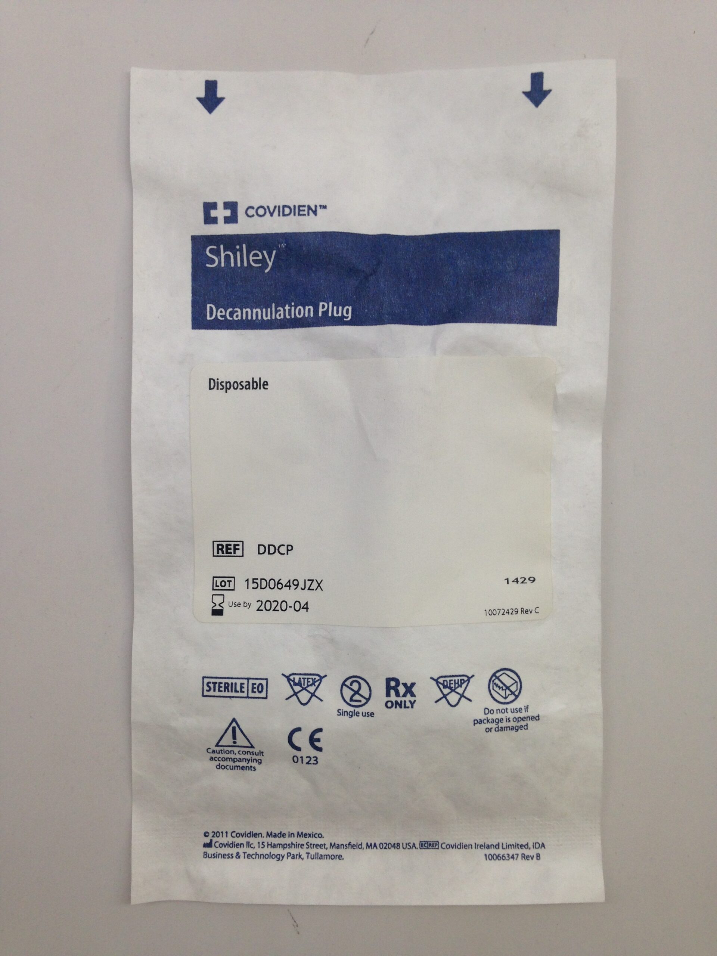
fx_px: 911
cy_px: 478
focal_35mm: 33
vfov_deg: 55.4
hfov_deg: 42.9
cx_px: 358
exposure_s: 1/120
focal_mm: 4.12
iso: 64
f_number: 2.4
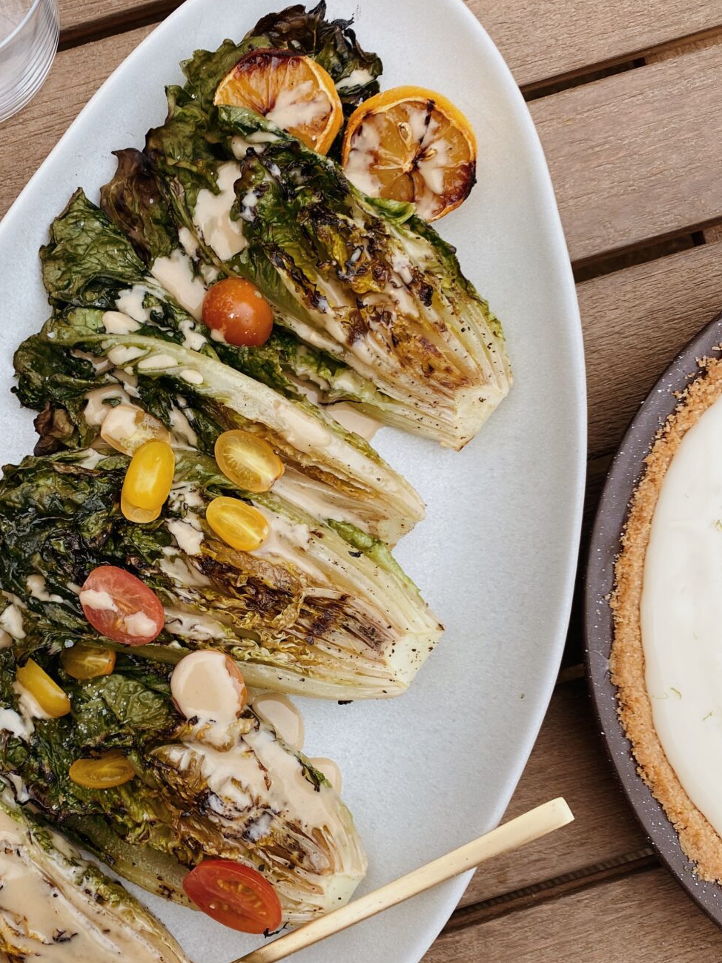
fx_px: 1140
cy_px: 507
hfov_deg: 34.4
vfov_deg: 45.8
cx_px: 183
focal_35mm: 41
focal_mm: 4.25
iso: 40
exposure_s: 1/120
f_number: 1.8
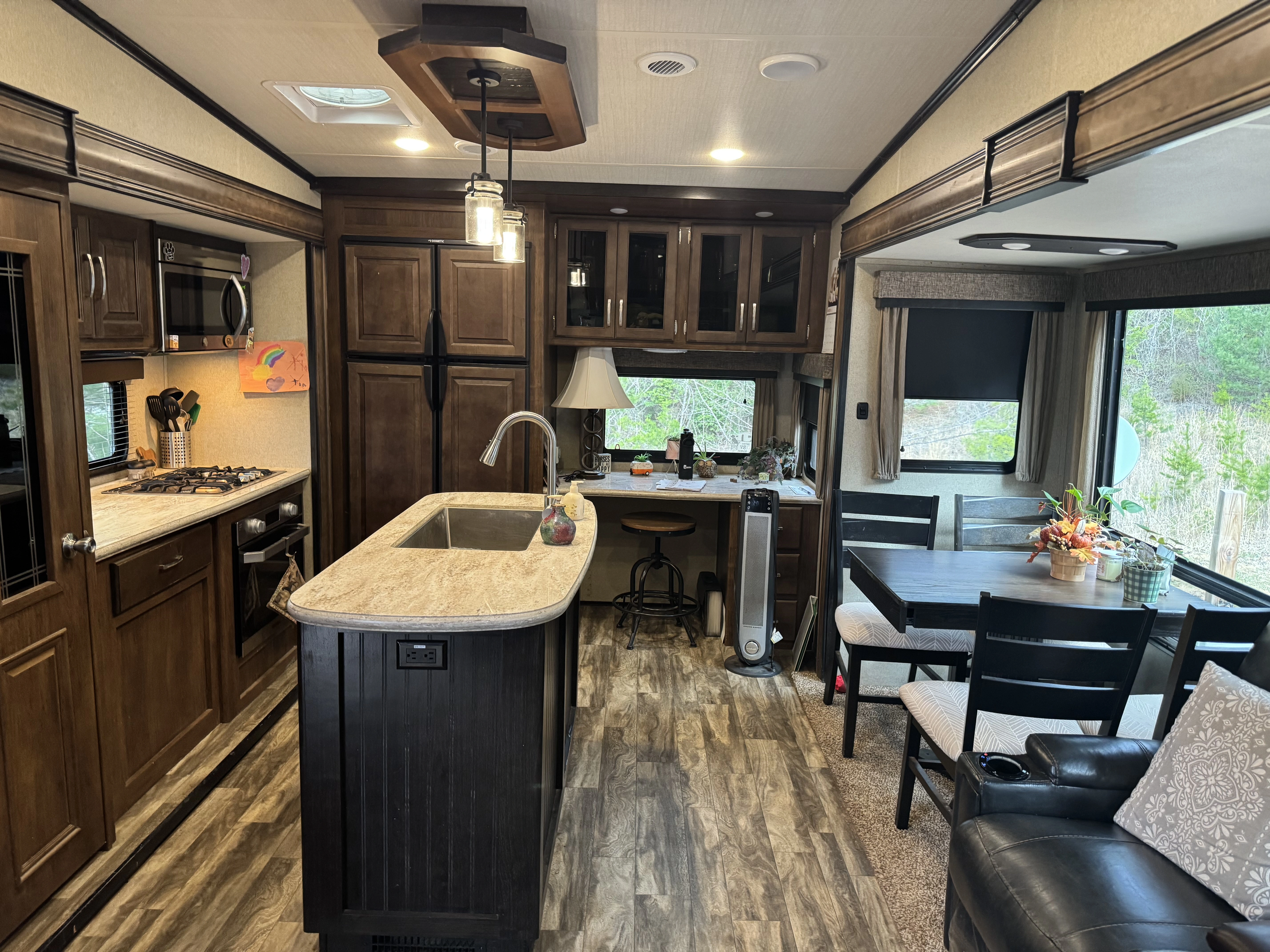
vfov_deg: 56.8
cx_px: 635
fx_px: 881
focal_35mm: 24
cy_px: 476
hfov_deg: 71.6
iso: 500
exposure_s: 1/60
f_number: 1.78
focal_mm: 6.76
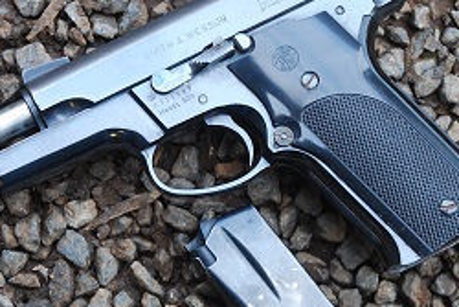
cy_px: 207
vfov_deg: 10.0
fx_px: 1748
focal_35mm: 137
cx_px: 217
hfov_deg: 15.0
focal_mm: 38
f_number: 4.2
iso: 200
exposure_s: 1/40
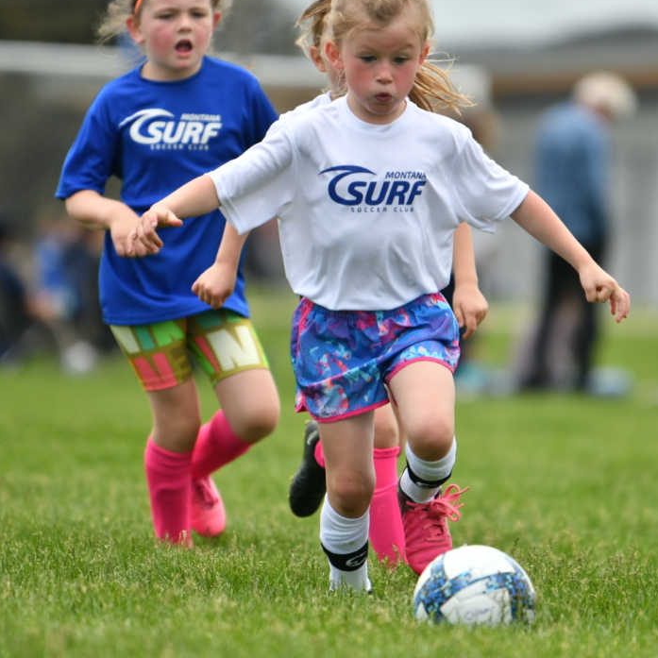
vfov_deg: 4.0
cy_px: 341
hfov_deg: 4.0
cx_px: 369
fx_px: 9441
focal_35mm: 439
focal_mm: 200
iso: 360
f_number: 2.8
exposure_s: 1/8000
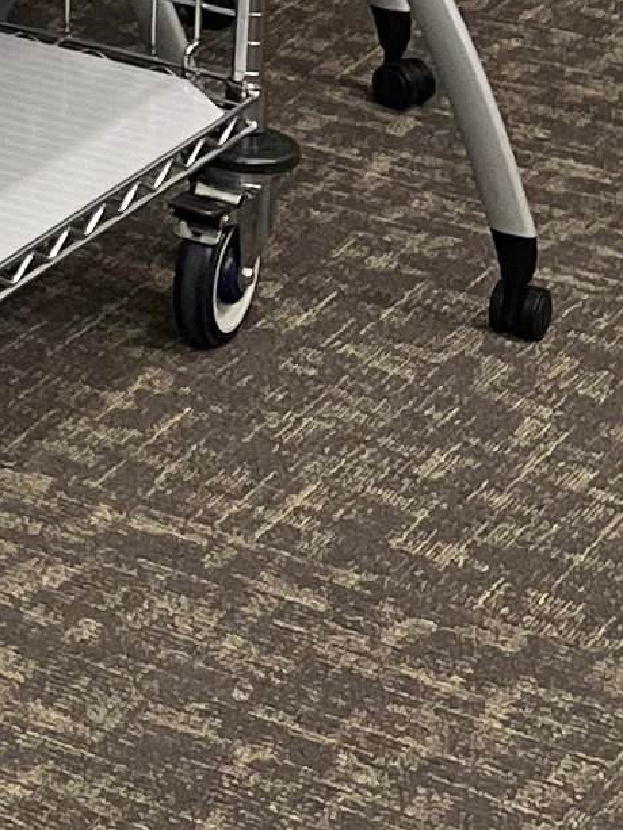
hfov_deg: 7.5
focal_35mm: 171
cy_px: -676
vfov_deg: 10.8
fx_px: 4102
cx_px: -1334
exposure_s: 1/121
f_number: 1.6
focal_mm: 5.1
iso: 125
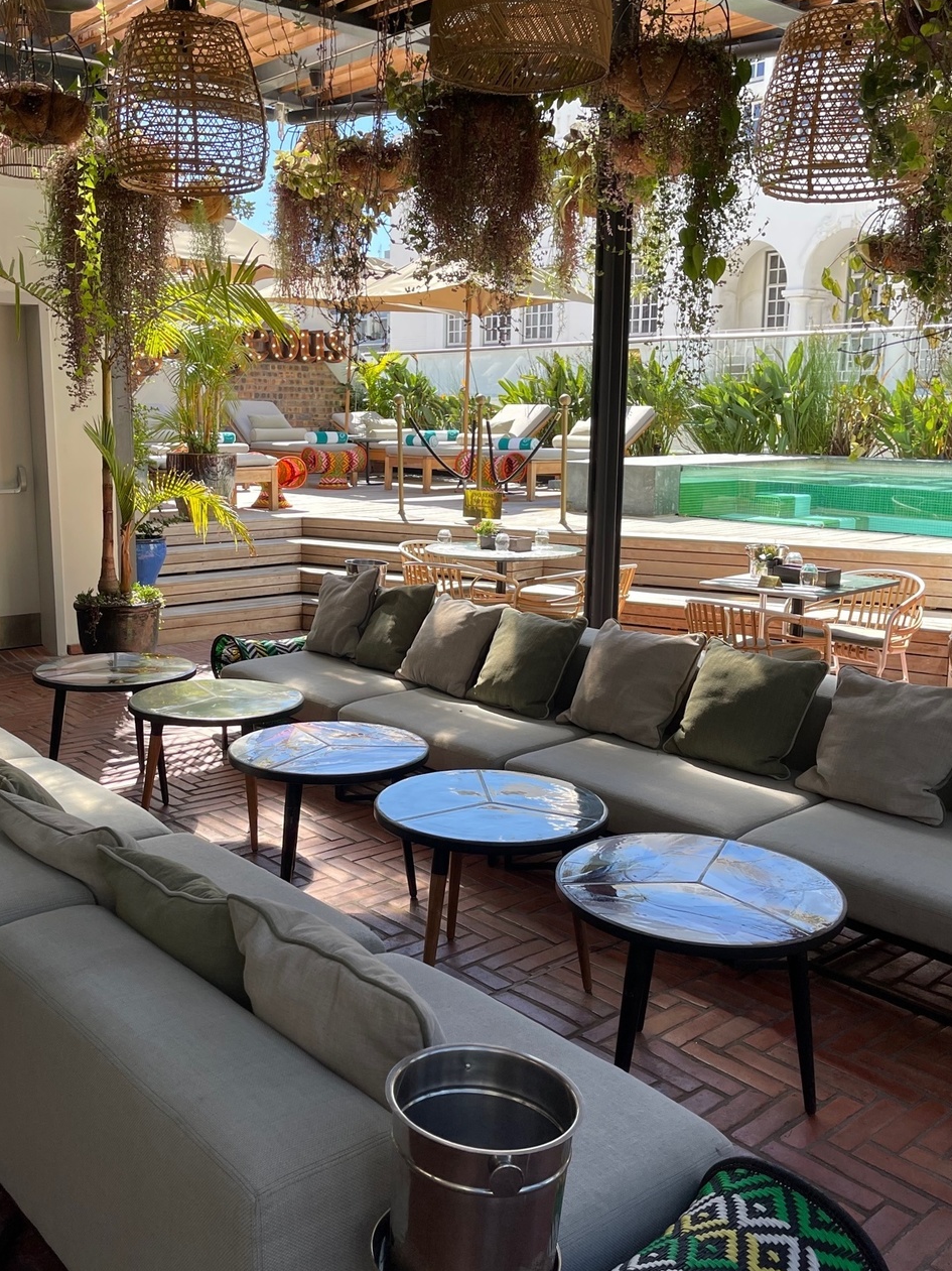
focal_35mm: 33
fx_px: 1211
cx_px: 410
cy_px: 611
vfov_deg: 55.4
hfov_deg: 42.8
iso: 32
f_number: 1.6
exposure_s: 1/596
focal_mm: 5.1
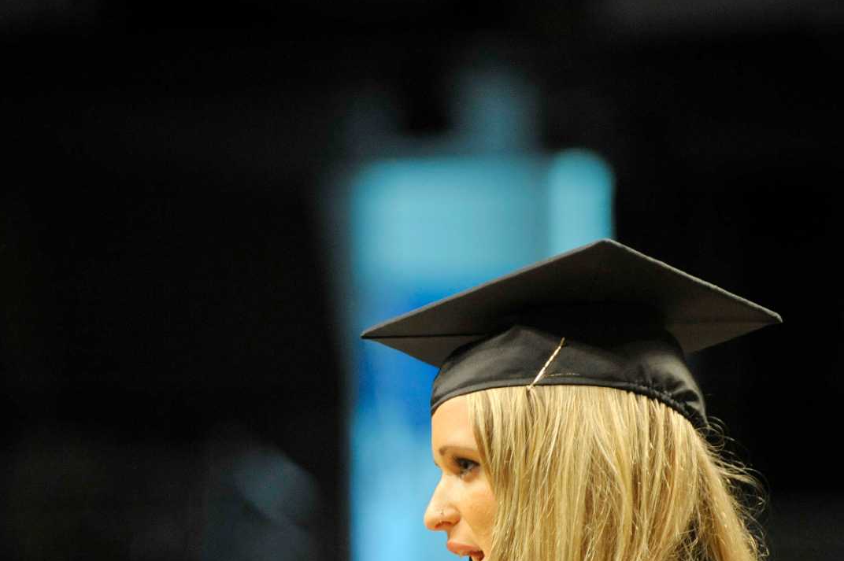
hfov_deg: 5.4
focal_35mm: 382
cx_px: 372
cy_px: 507
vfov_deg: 3.6
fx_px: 8949
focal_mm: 200
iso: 2000
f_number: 4
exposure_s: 1/320
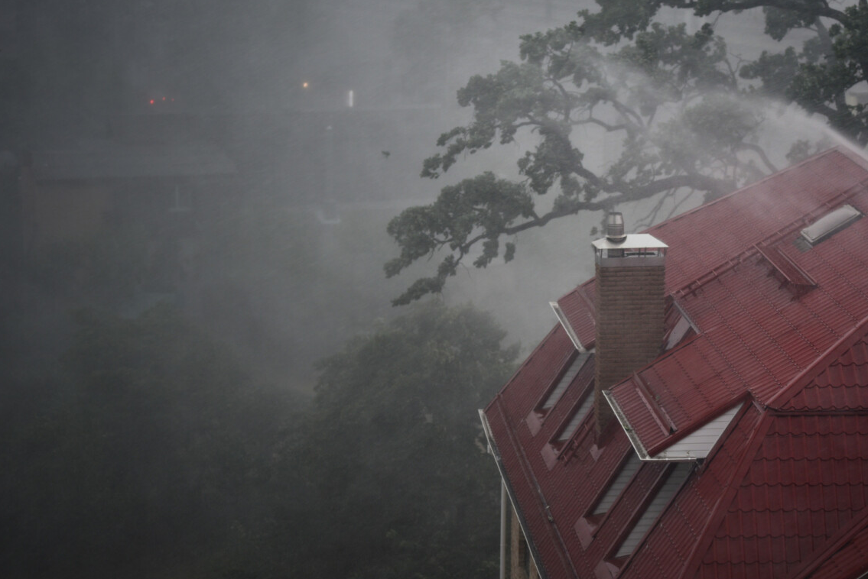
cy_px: 304
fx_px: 2774
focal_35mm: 115
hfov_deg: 17.7
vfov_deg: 11.9
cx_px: 566
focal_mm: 85
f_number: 1.4
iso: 125
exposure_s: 1/200
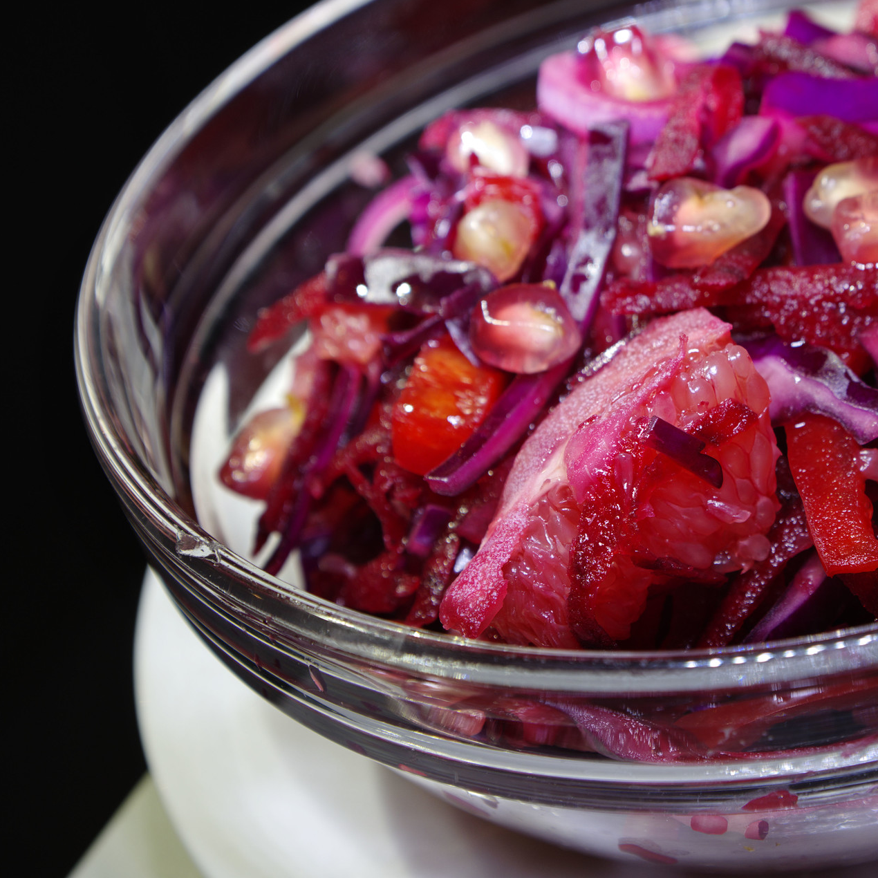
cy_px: 440
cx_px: 616
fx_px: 2468
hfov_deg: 20.1
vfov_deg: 20.2
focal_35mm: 86
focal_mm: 45
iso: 100
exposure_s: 1/8
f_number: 7.1
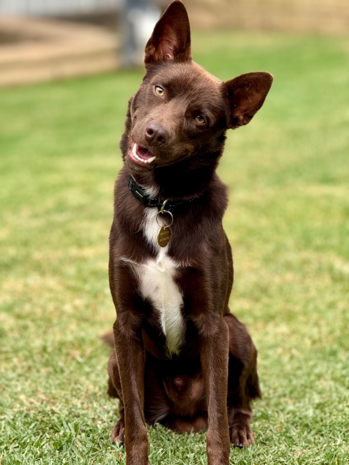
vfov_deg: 16.4
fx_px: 1613
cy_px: 232
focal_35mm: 120
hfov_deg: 12.3
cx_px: 174
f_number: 2.8
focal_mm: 15.66
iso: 64
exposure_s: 1/99
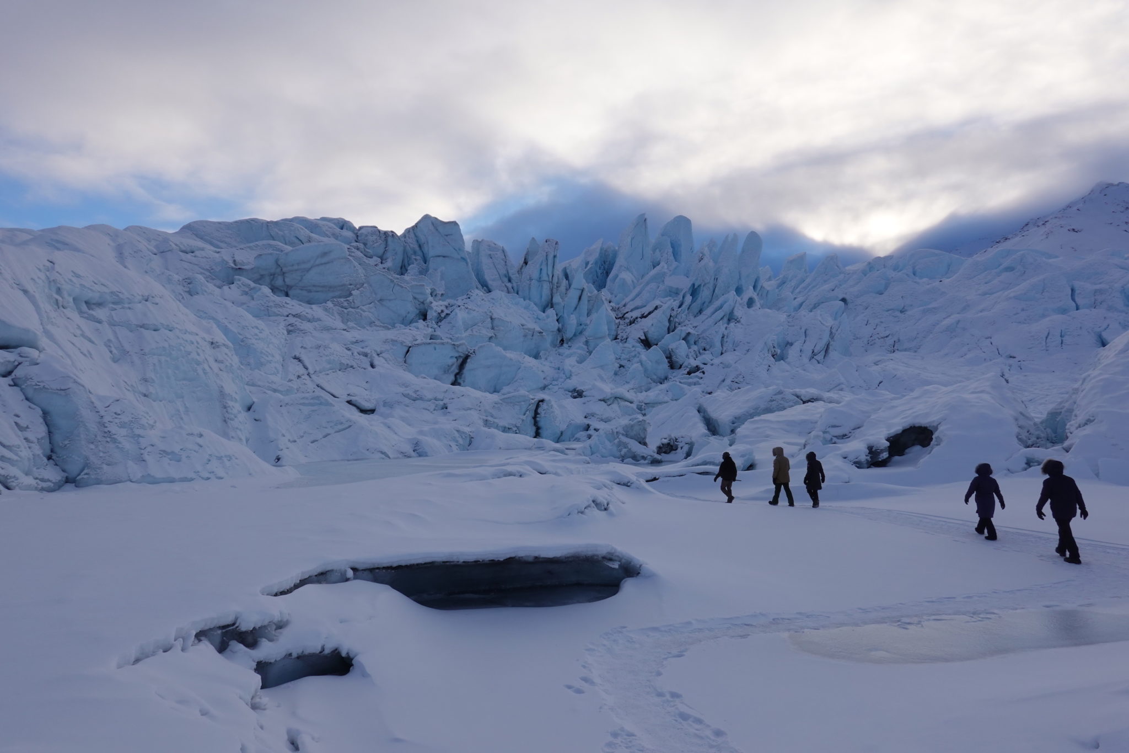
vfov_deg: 53.1
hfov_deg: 73.7
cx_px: 564
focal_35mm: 24
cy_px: 376
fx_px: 753
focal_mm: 9
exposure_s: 1/125
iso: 100
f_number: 10
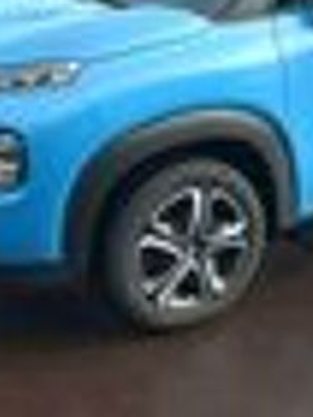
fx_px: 855
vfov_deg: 27.4
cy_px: 182
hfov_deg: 20.3
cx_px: 289
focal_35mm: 71
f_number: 1.8
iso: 25
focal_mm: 4.6
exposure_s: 1/100
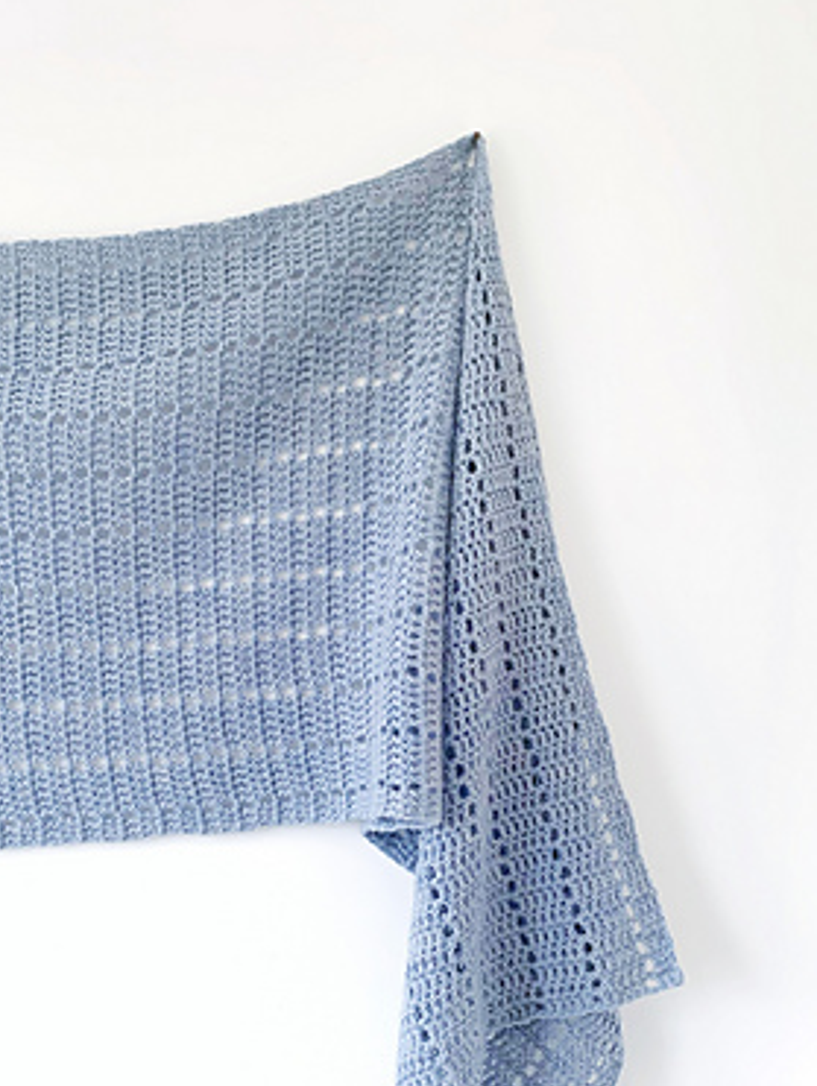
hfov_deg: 40.6
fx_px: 1100
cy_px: 673
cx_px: 344
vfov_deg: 52.1
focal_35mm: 35
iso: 100
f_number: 1.8
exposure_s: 1/67
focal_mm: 4.25
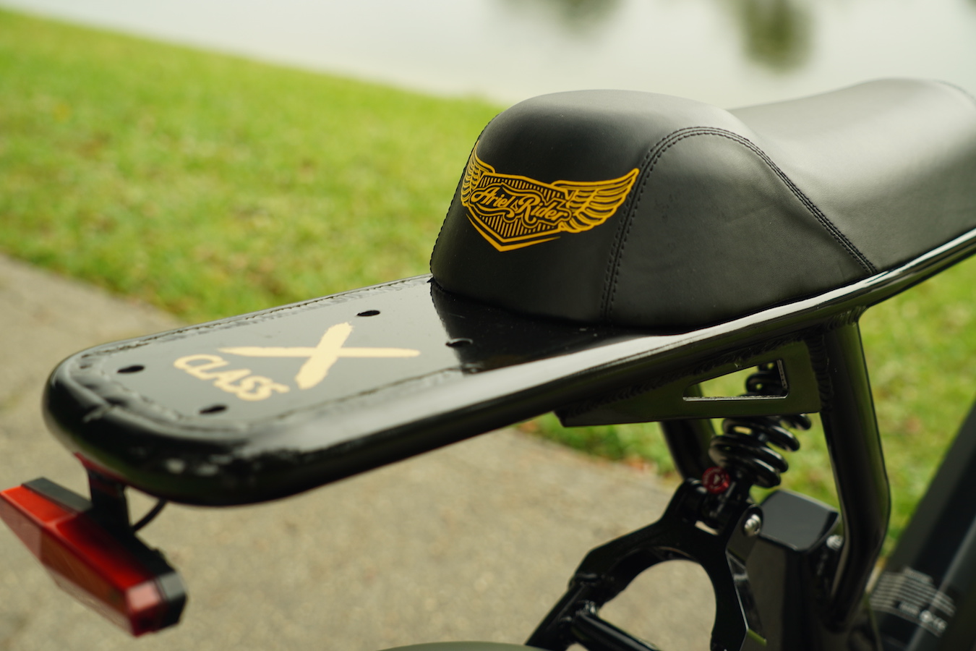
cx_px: 488
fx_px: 1220
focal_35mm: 45
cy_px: 326
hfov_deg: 43.6
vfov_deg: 29.9
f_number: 2.8
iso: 100
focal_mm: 30
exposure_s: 1/60
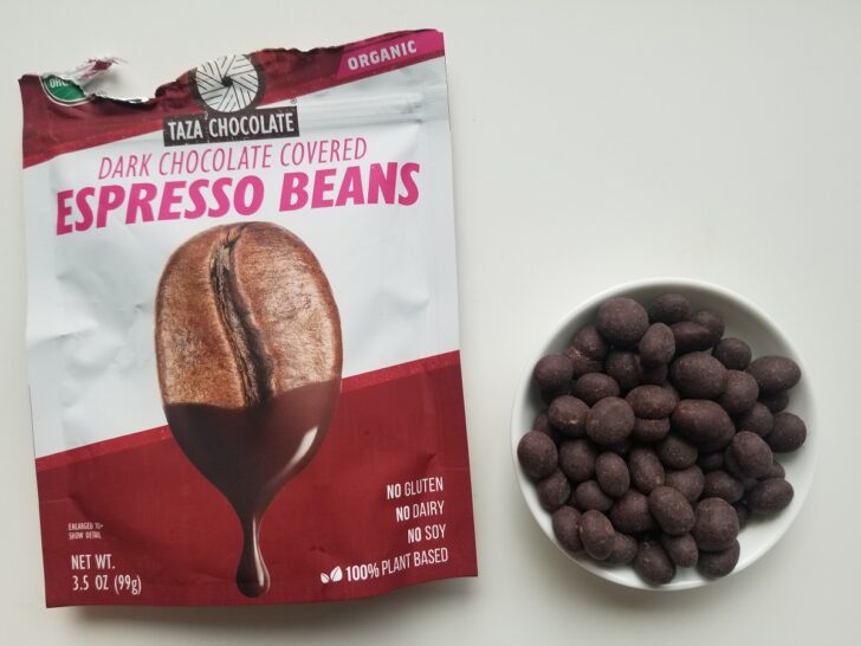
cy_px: 323
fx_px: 647
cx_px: 430
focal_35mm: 26
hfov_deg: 67.3
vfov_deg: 53.1
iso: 50
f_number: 1.7
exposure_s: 1/137
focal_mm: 4.3
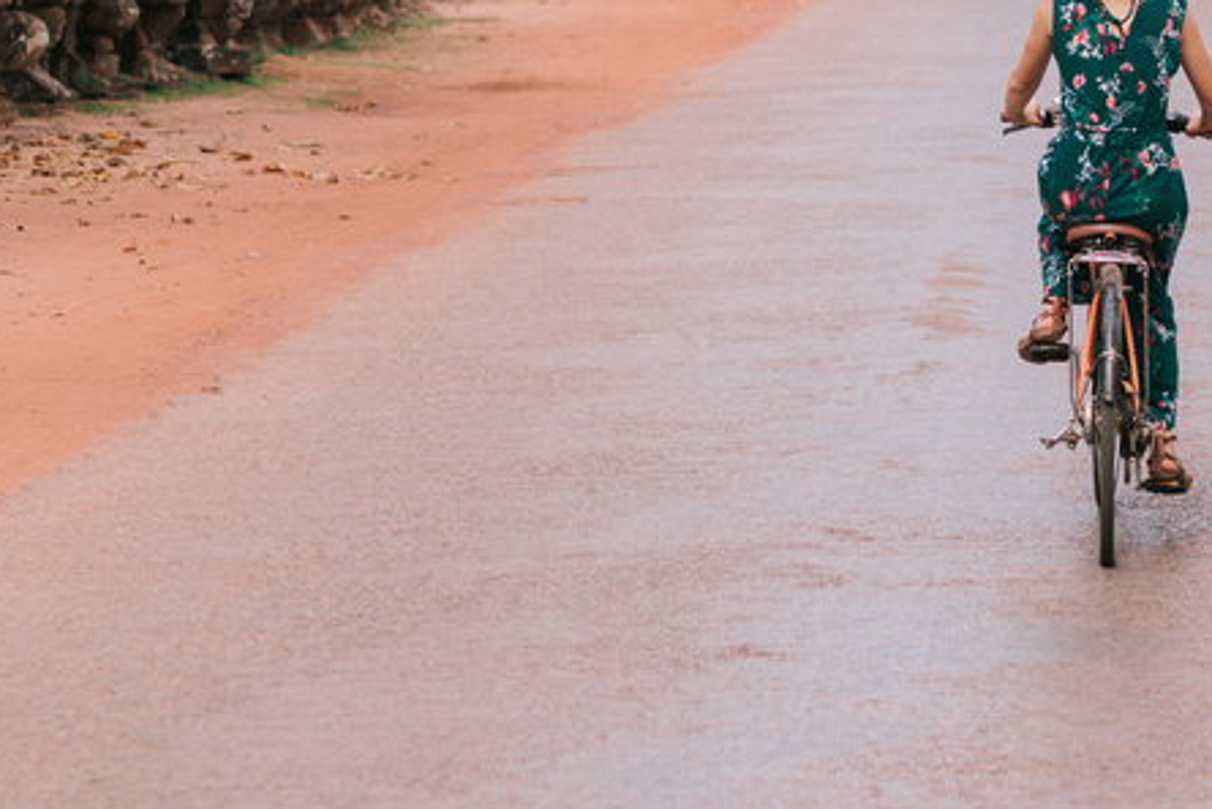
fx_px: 5220
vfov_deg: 8.8
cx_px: 906
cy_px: -153
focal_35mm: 155
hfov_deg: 13.2
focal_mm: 55
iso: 160
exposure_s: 1/1250
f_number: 2.5
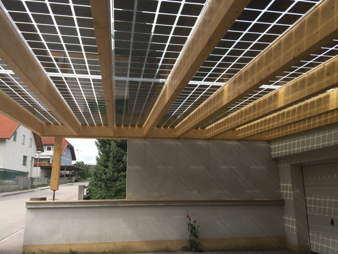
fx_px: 283
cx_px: 169
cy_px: 127
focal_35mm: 29
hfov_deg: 61.7
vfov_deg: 48.2
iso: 32
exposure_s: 1/659
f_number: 2.2
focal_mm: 4.15
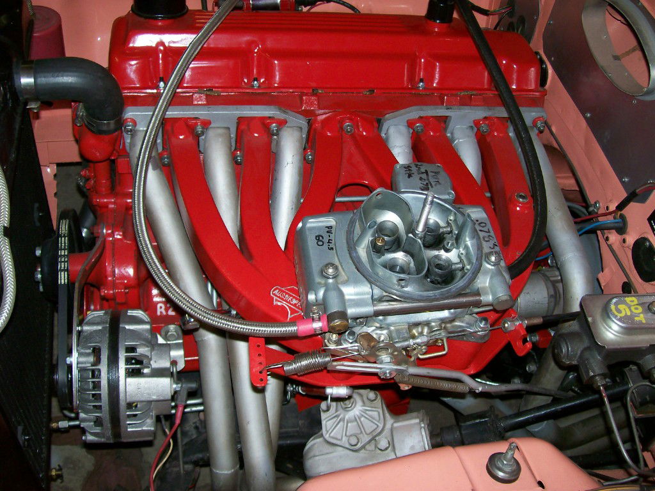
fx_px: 681
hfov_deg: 51.4
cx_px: 328
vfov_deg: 39.7
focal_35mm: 36
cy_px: 246
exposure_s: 1/64
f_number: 2.7
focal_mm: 6
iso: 80
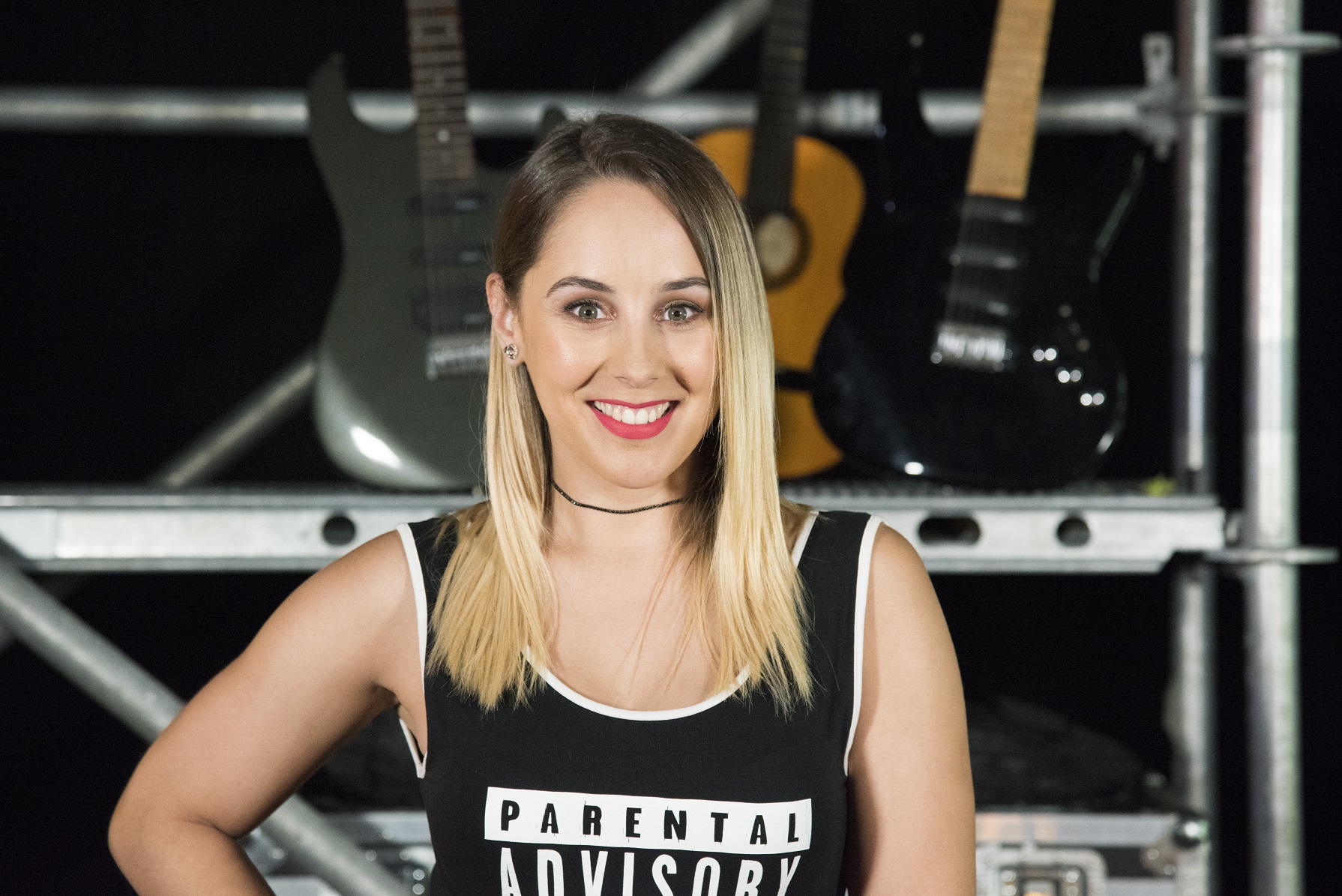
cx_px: 671
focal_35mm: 105
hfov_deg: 19.4
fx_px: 3916
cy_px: 448
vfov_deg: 13.1
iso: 2500
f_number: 5
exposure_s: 1/160
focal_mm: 105
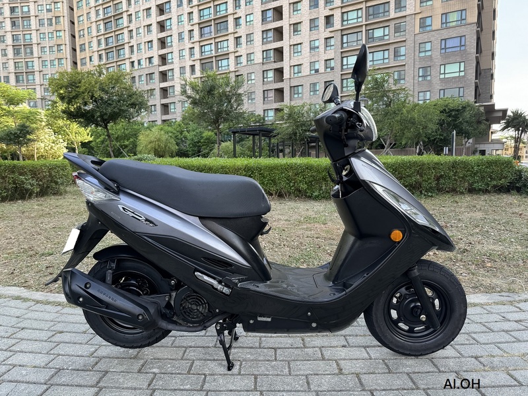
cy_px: 198
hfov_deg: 71.6
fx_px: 366
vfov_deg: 56.8
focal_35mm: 24
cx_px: 264
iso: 80
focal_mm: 6.76
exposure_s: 1/341
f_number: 1.78
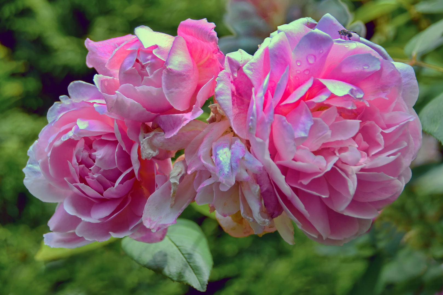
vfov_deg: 10.2
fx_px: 1661
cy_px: 148
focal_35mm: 135
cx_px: 222
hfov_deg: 15.2
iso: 100
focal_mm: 90
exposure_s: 1/250
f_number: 5.6
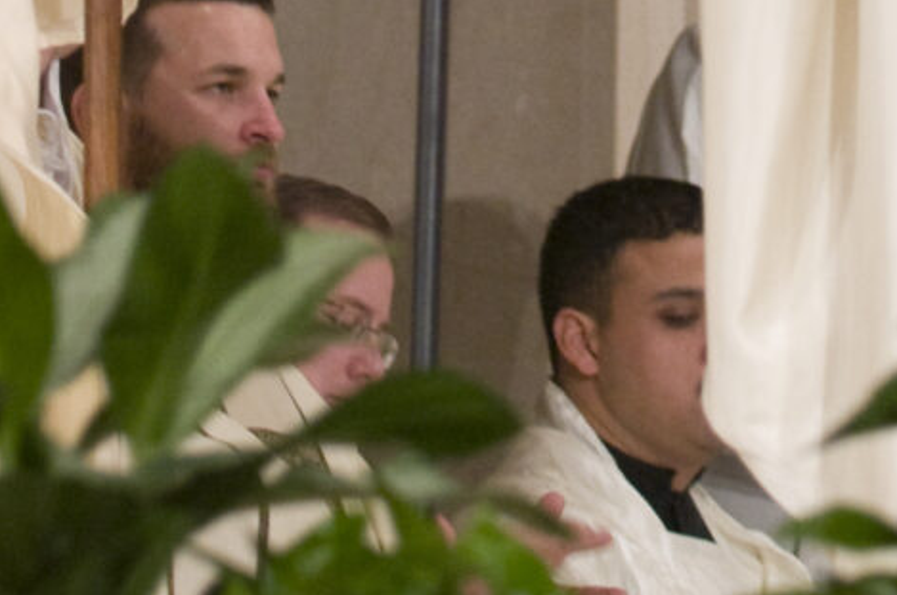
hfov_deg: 3.5
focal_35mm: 590
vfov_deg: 2.3
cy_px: -553
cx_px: 702
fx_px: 14676
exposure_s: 1/125
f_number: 2.8
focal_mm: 90
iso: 1000
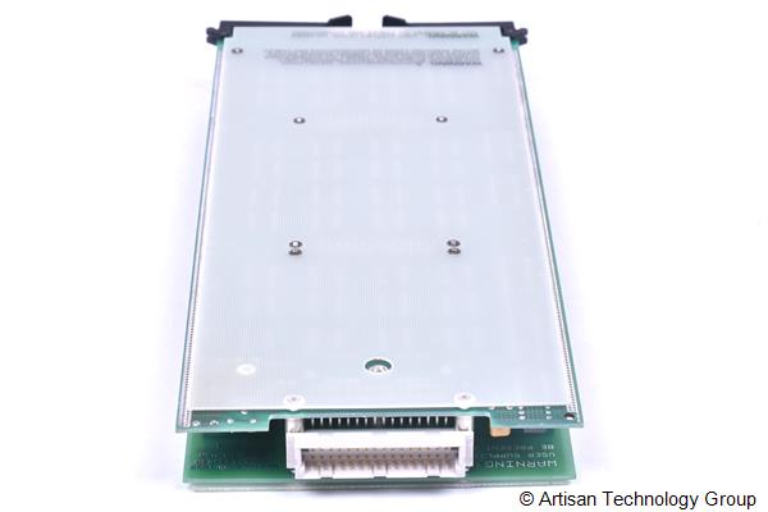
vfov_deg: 16.6
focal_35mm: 82
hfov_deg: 24.6
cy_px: 256
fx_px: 1760
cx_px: 384
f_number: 11
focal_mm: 55
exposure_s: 1/200
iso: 200
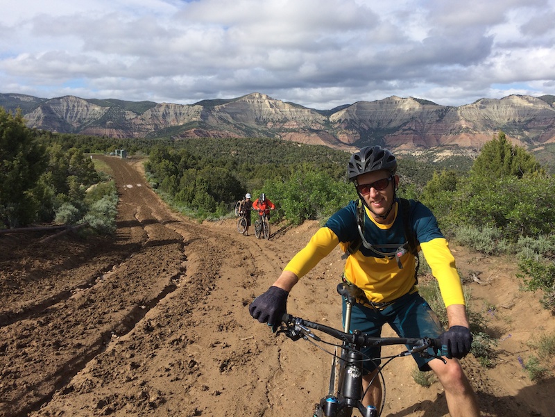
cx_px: 278
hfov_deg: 61.7
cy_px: 208
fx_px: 465
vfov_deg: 48.2
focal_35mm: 29
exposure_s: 1/2053
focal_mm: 4.15
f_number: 2.2
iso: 32
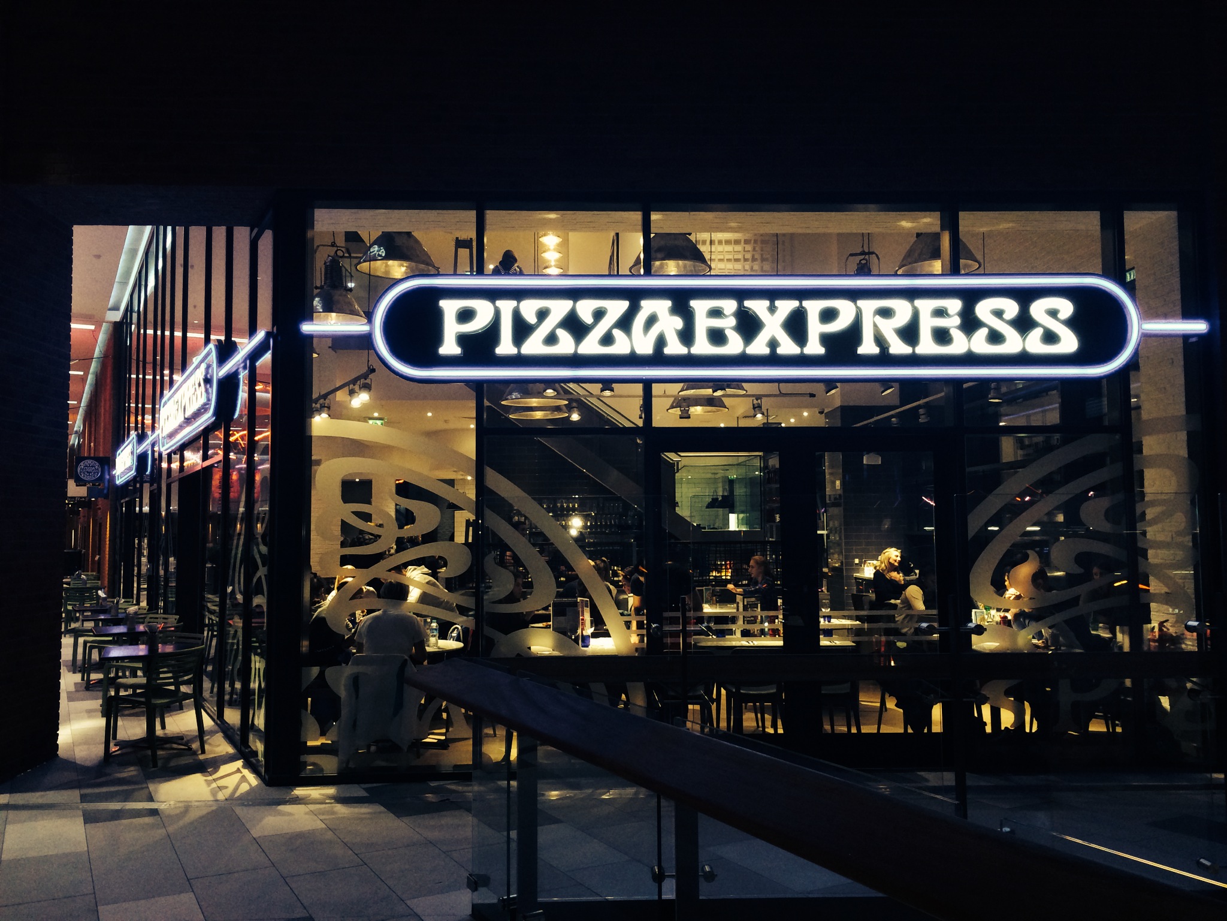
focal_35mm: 30
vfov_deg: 46.8
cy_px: 460
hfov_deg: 60.0
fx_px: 1063
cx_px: 614
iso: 200
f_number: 2.2
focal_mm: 4.12
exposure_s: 1/30
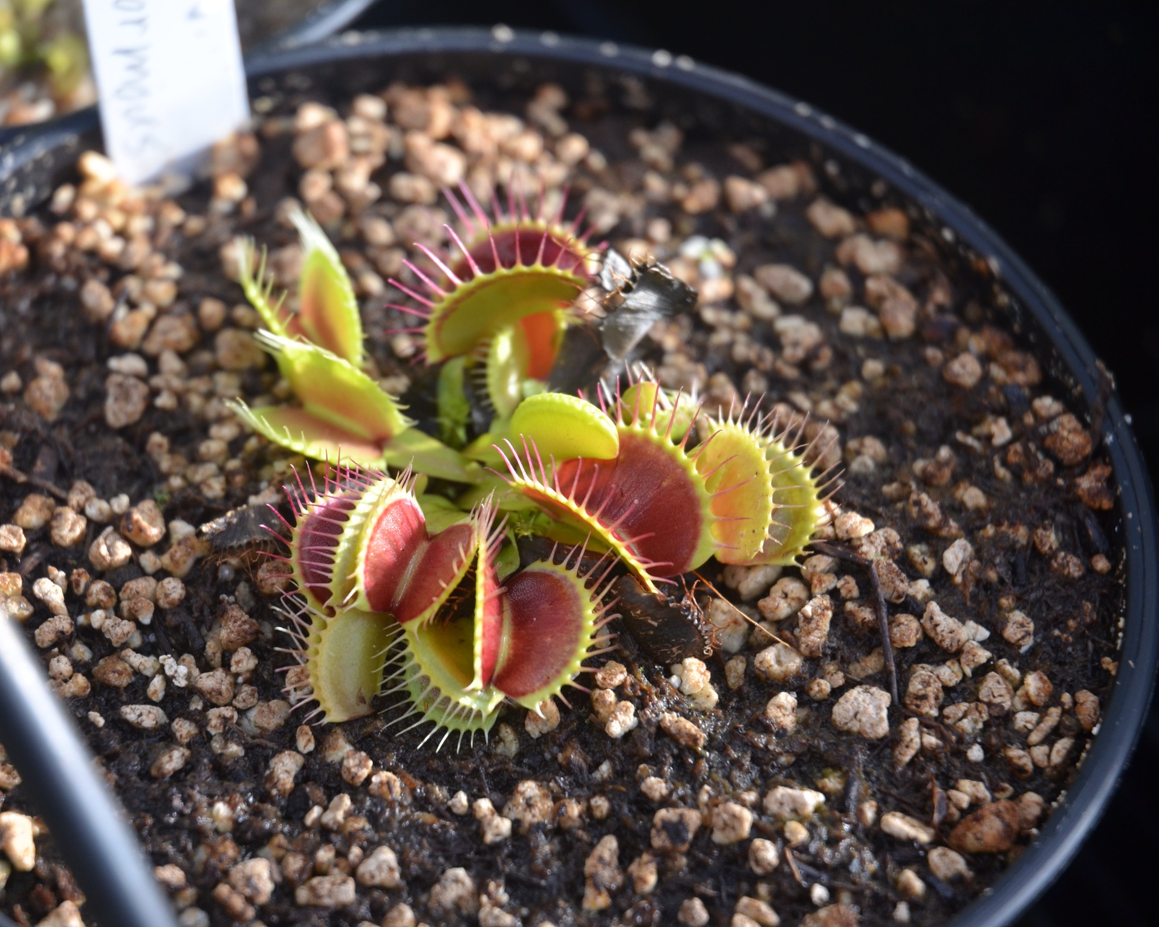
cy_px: 463
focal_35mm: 119
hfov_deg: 16.1
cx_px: 473
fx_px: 4082
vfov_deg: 13.0
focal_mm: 70
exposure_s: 1/320
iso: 400
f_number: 4.5
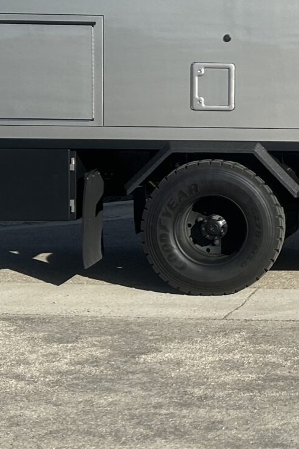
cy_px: 131
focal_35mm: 95
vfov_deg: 21.3
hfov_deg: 13.5
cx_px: 450
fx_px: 1183
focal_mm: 5.7
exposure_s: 1/5587
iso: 50
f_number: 1.5
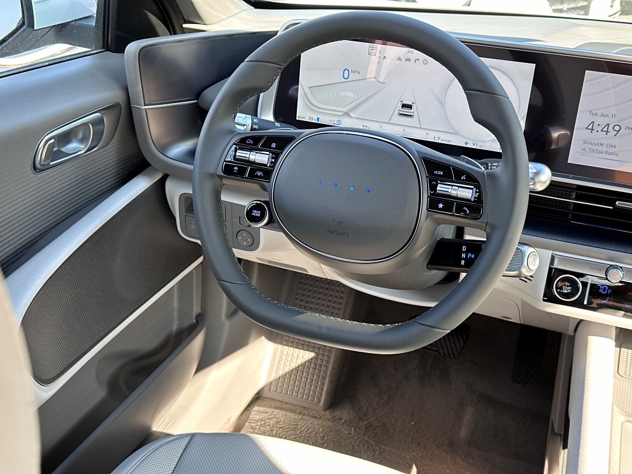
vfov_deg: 30.3
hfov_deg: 39.7
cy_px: 237
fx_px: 876
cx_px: 316
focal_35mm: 48
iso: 64
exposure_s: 1/172
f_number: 1.78
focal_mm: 6.86
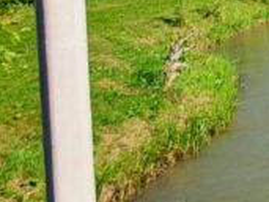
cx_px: 489
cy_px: -25
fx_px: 606
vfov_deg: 18.1
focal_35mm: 78
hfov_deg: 18.9
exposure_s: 1/854
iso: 50
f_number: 2.2
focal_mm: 1.8
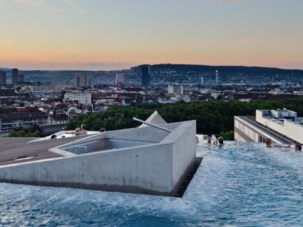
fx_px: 411
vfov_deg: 30.6
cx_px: 113
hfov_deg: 40.1
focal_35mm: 47
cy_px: 70
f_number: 20
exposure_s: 1/25
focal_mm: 12
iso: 400
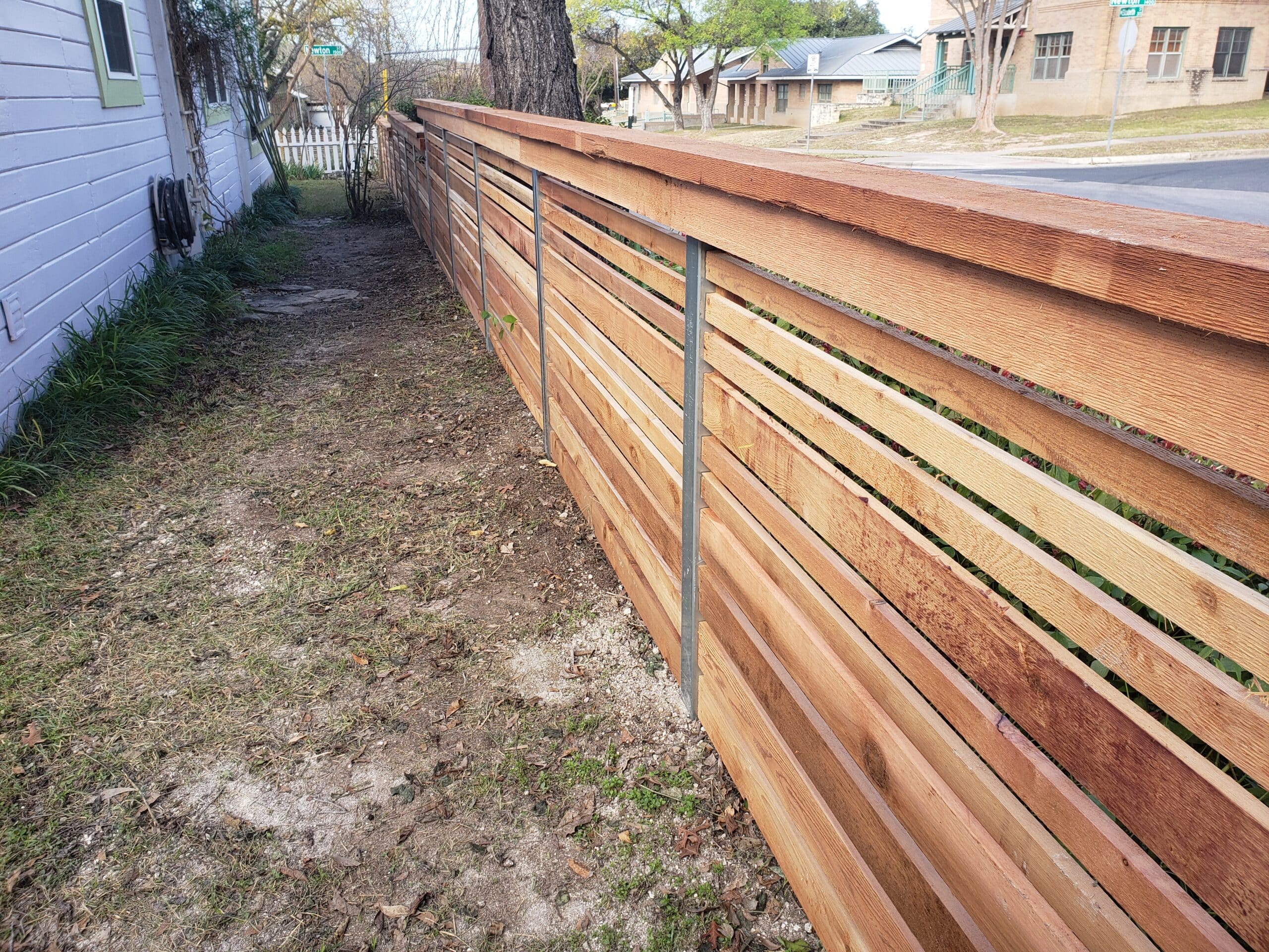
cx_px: 634
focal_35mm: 26
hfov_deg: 67.3
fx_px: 953
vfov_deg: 53.1
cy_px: 476
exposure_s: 1/192
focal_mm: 4.3
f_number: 2.4
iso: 50
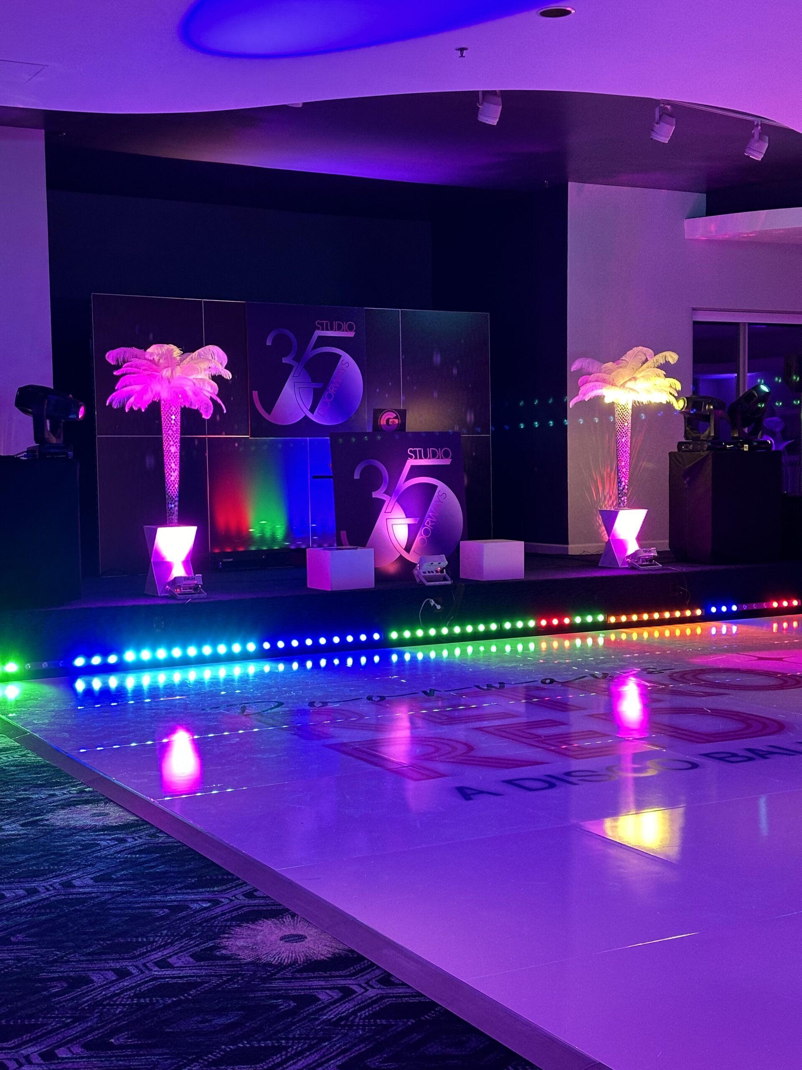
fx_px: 1483
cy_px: 535
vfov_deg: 39.7
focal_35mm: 48
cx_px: 401
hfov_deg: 30.3
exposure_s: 1/40
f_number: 1.78
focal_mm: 6.86
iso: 250
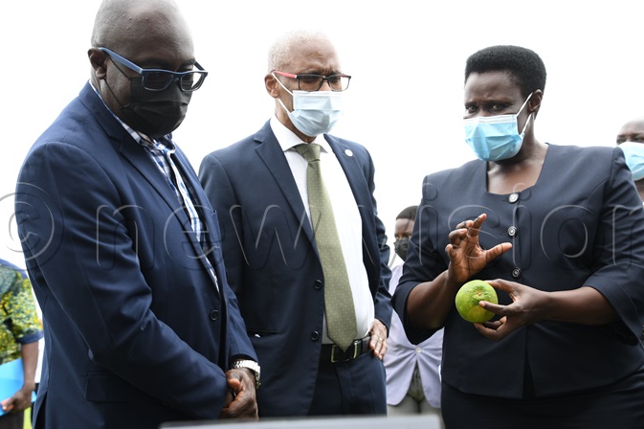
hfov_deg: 34.5
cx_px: 327
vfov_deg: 23.4
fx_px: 1037
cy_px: 225
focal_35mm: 58
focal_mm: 35
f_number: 6.3
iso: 160
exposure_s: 1/200
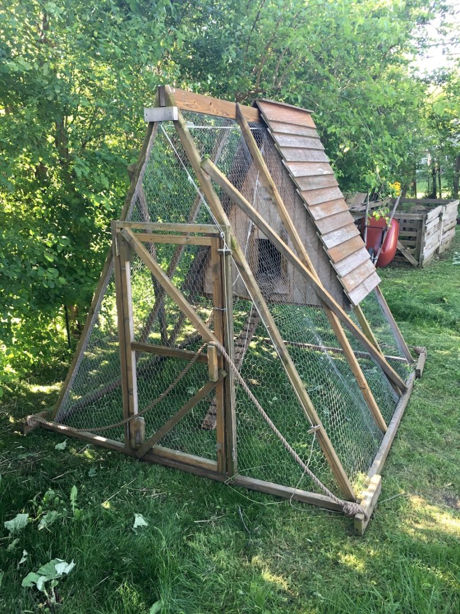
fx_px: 514
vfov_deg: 61.7
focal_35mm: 29
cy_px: 307
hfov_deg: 48.2
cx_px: 230
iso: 25
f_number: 2.2
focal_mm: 4.15
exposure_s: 1/40
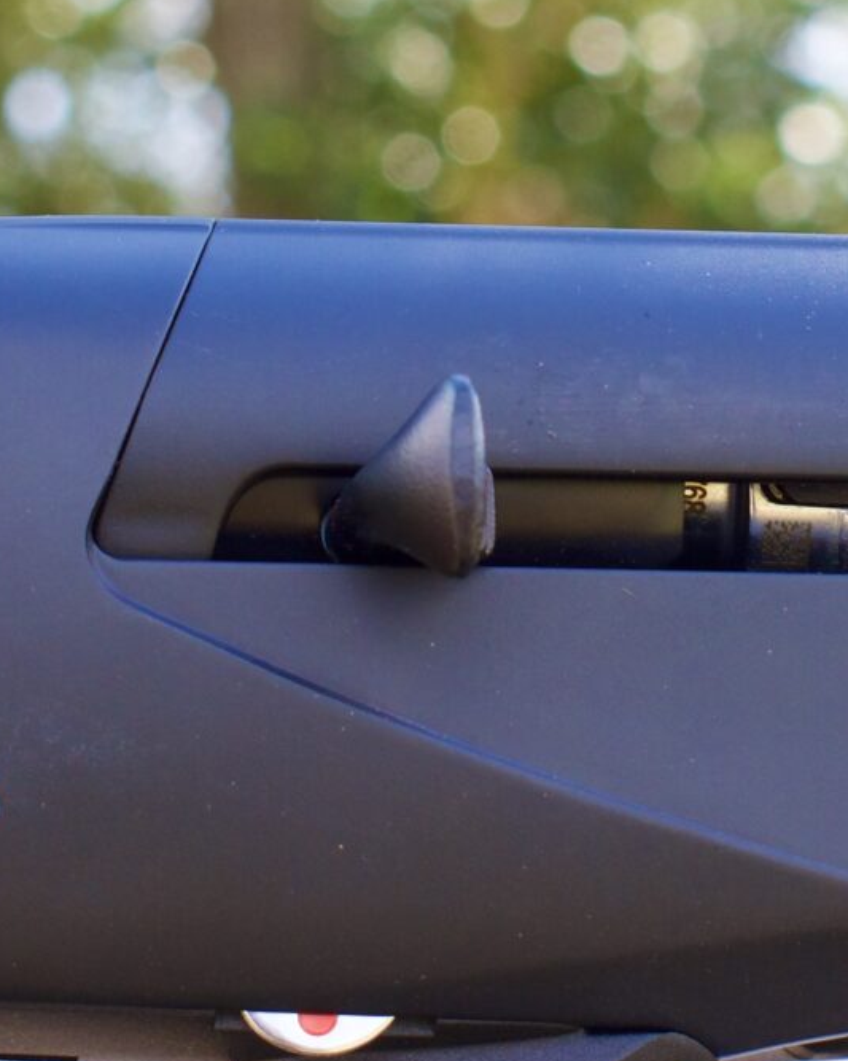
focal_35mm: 173
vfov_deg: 11.1
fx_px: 5431
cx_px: 546
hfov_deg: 8.9
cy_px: 356
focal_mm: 32
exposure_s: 1/250
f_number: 8
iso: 400
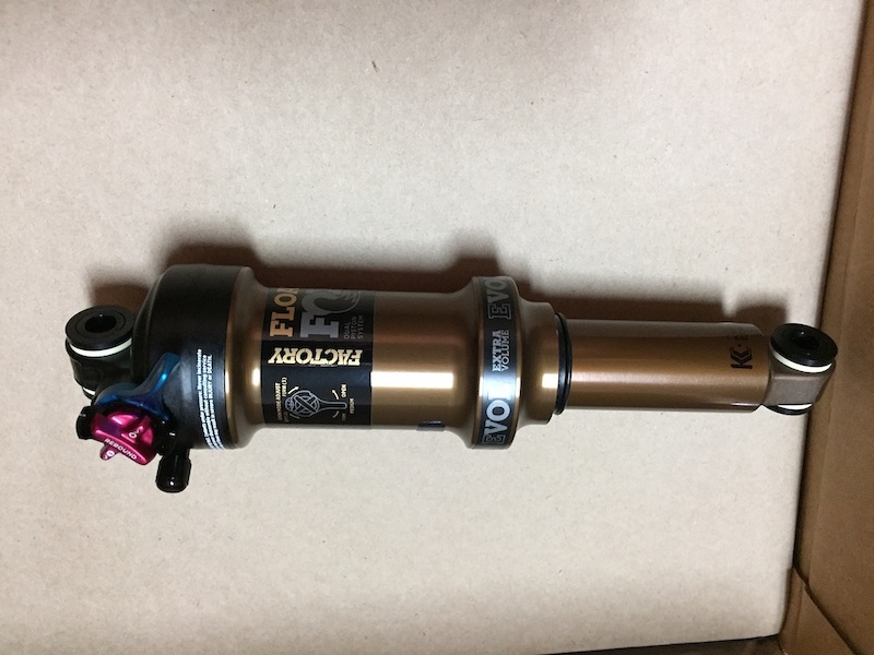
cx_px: 437
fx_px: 732
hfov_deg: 61.7
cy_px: 328
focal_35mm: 29
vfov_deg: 48.2
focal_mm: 4.15
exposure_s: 1/15
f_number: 2.2
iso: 250
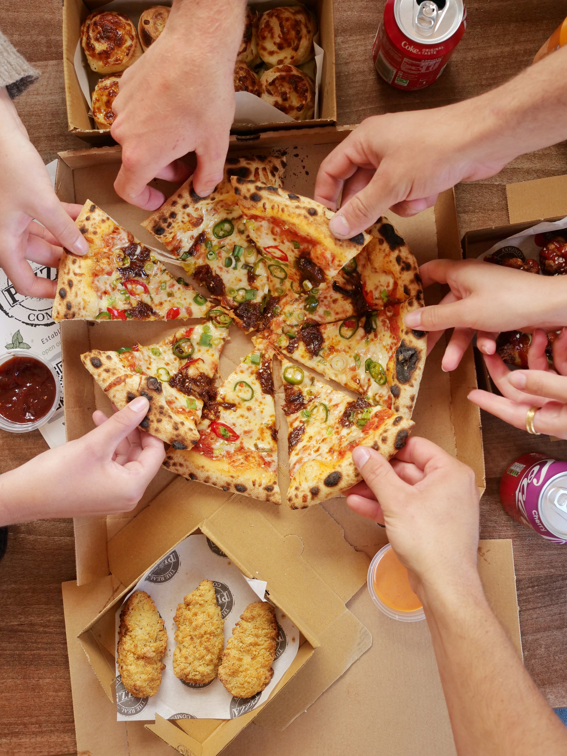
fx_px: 961
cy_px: 378
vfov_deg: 42.9
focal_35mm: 44
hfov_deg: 32.9
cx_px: 284
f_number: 3.2
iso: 400
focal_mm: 22
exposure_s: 1/200
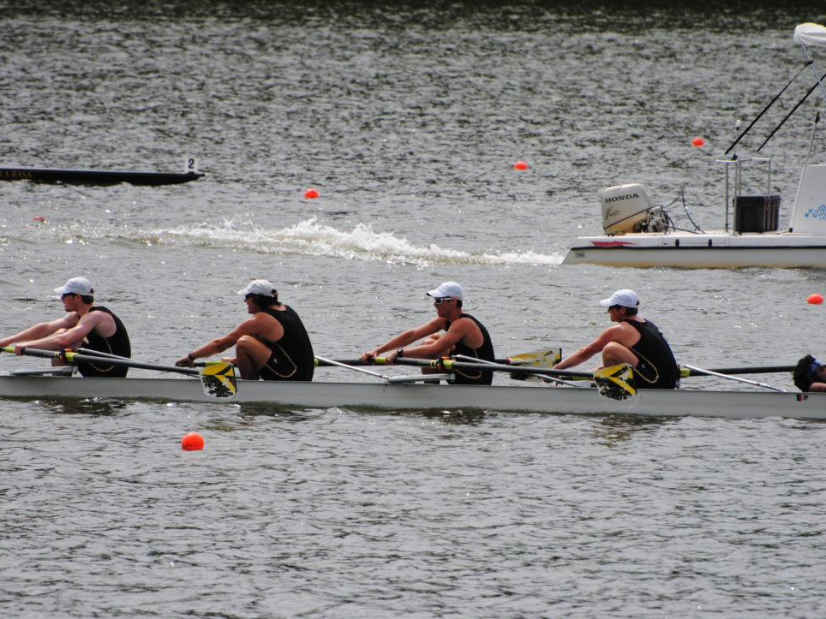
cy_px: 310
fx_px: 11597
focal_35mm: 486
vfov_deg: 3.1
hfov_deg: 4.1
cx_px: 432
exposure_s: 1/1250
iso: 200
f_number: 5.6
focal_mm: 300
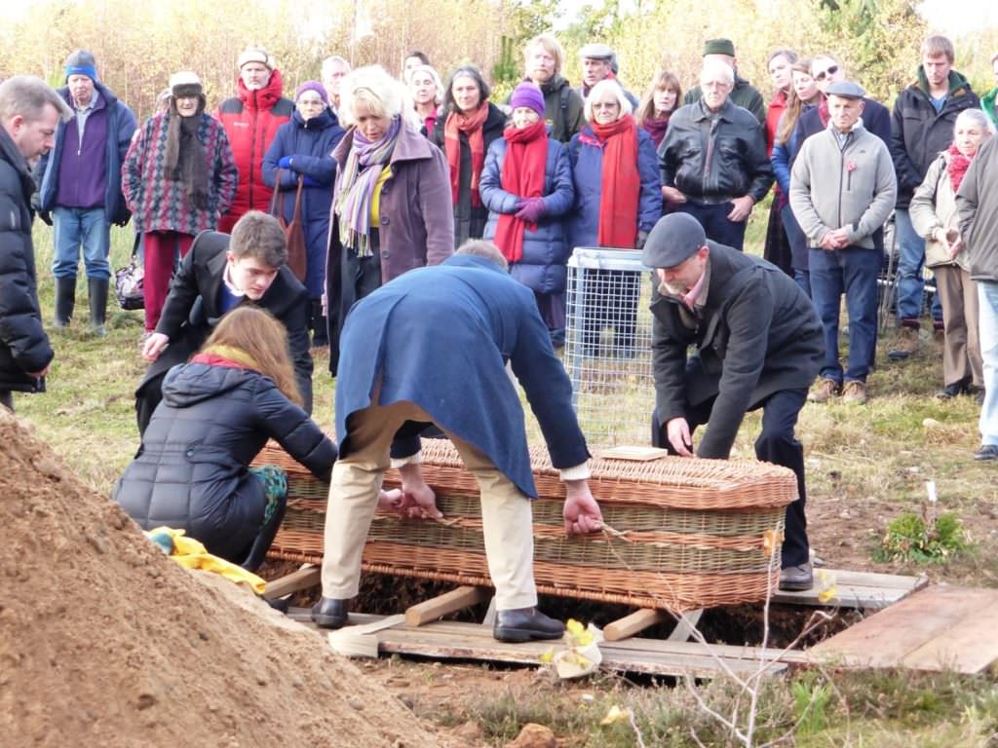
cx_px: 499
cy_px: 374
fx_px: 2624
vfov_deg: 16.2
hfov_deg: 21.5
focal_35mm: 91
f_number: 5.2
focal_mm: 15.1
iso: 800
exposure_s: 1/100
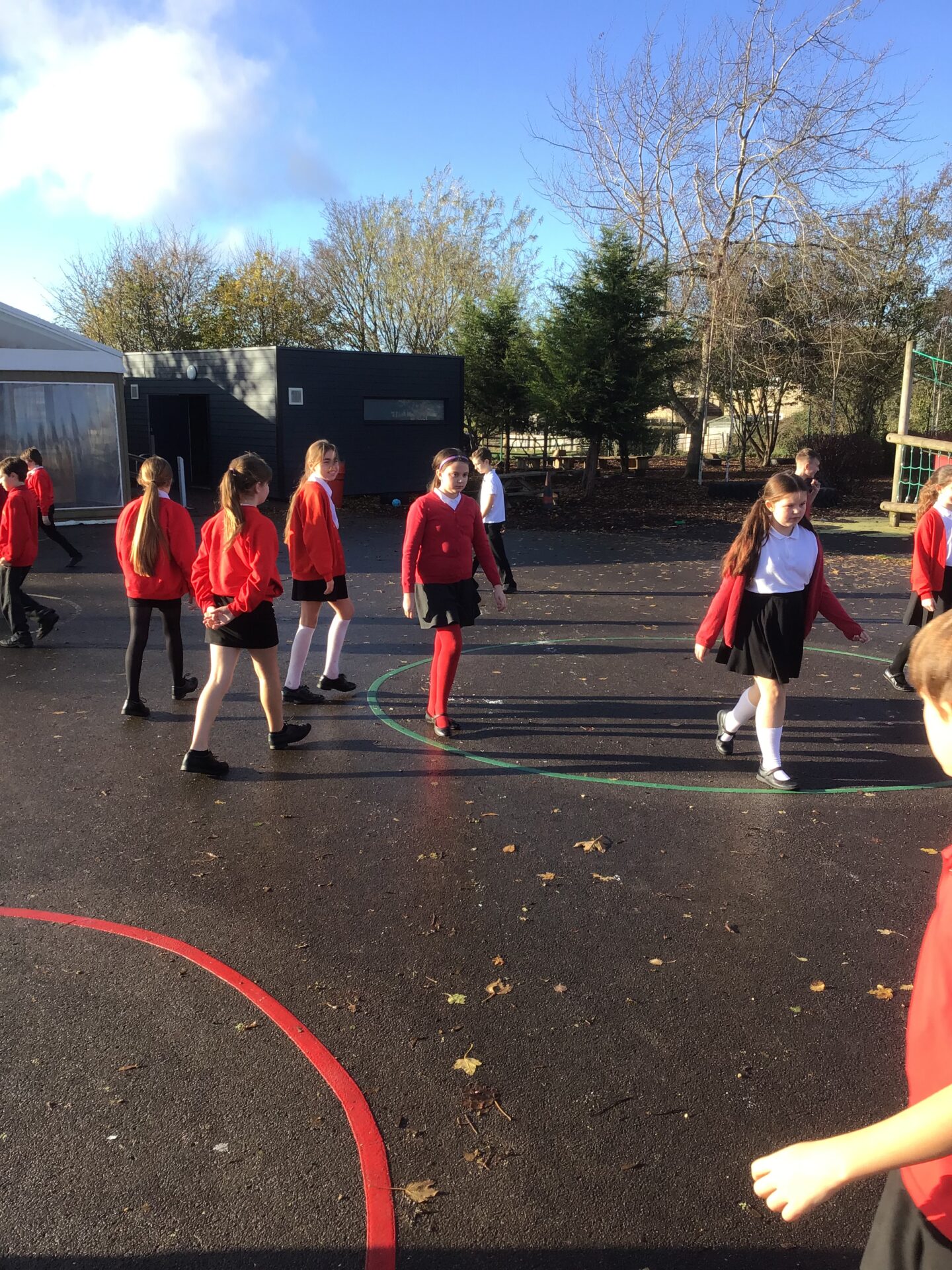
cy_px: 635
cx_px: 476
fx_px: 1137
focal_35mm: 31
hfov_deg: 45.4
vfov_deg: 58.4
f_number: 2.4
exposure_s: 1/335
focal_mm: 3.3
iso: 25
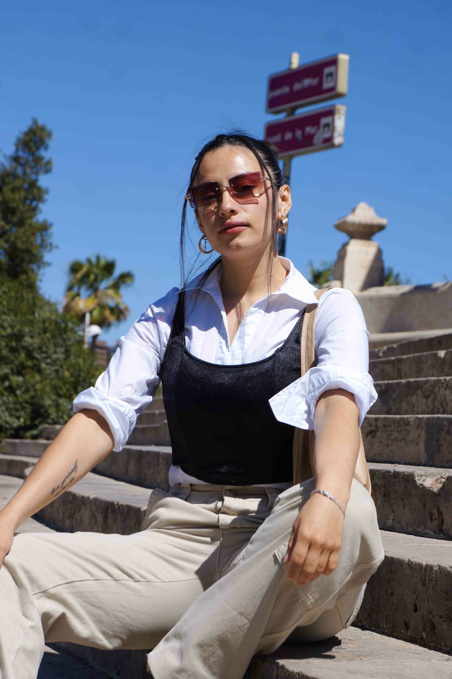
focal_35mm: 82
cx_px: 226
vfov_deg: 24.8
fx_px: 1544
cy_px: 340
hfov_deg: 16.7
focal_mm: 55
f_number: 6.3
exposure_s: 1/1000
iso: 100
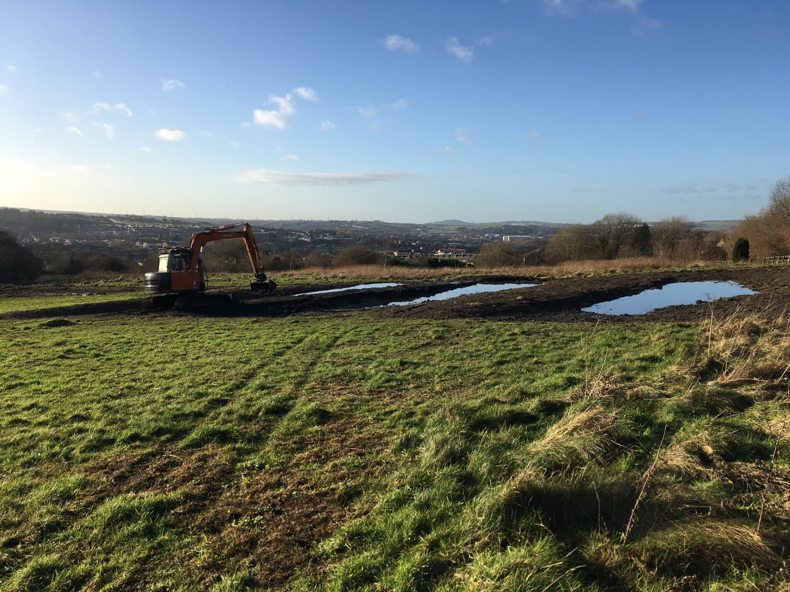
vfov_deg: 48.2
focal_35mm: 29
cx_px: 395
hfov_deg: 61.7
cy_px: 296
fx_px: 662
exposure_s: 1/1040
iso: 25
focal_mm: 4.15
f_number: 2.2
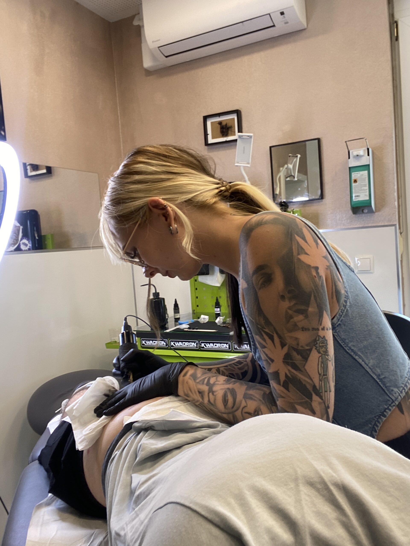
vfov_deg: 60.0
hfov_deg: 46.8
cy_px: 273
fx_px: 474
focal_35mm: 30
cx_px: 205
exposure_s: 1/50
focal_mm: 2.71
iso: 100
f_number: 2.2
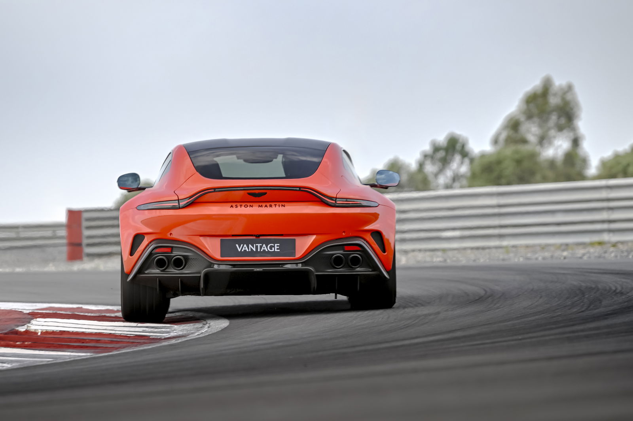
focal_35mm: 277
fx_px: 4868
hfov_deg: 7.4
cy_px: 210
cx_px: 316
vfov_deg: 5.0
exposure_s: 1/250
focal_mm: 185
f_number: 3.5
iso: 100
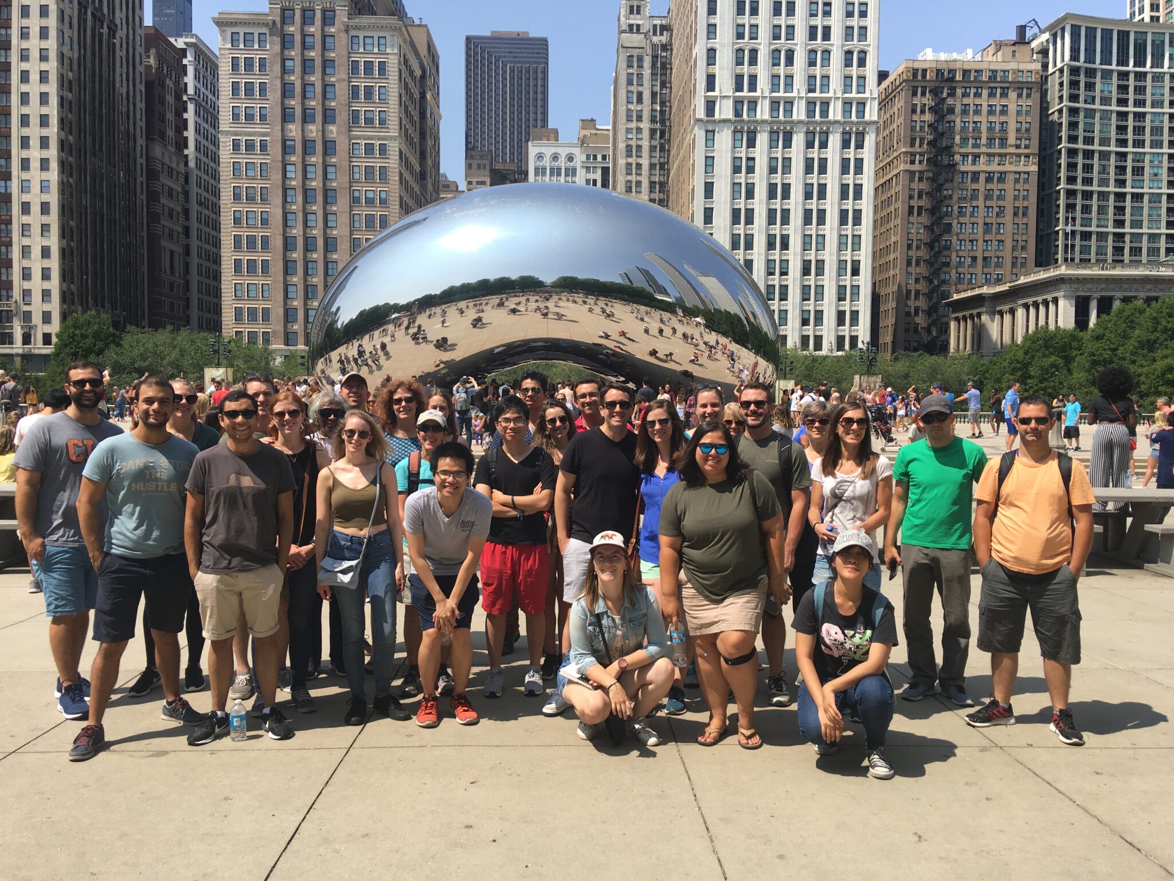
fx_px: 984
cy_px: 440
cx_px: 587
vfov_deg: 48.2
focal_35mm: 29
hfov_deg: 61.7
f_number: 2.2
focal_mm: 4.15
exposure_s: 1/1326
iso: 25
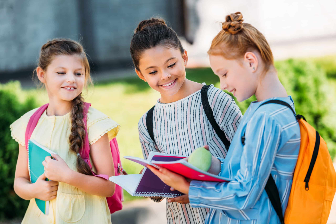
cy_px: 112
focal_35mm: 170
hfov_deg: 12.1
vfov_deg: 8.1
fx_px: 1587
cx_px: 168
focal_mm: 170
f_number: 3.5
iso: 250
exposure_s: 1/800
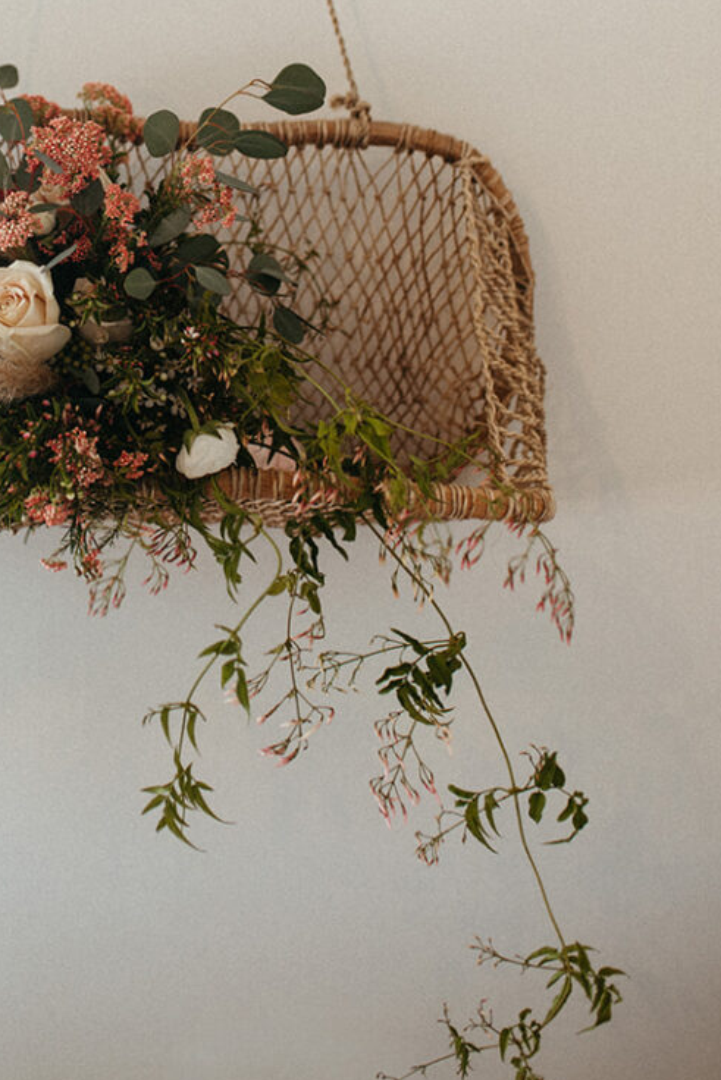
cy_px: 114
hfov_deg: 18.4
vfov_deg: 26.8
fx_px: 2192
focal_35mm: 73
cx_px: 97
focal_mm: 35
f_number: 1.4
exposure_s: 1/80
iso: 100
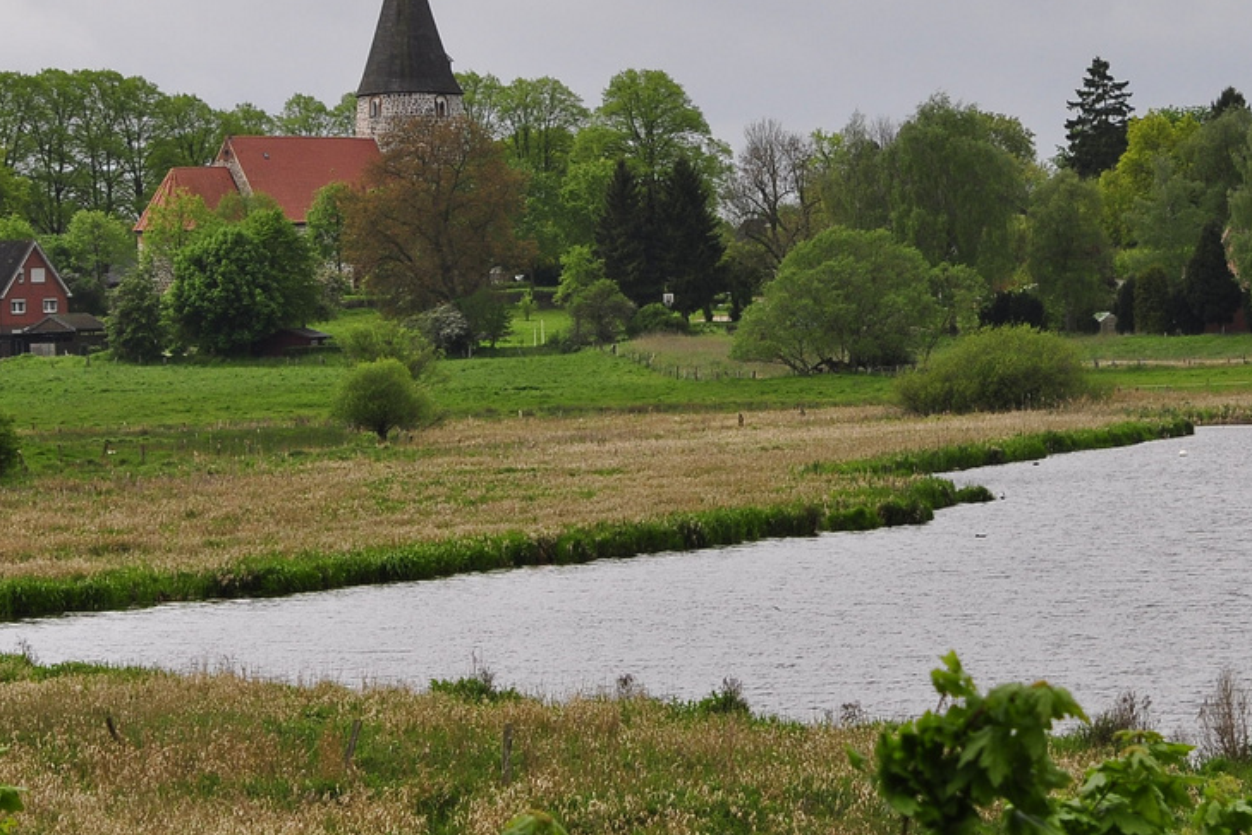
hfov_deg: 12.3
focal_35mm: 167
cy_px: 313
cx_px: 926
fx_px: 5807
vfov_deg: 8.2
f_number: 8
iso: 250
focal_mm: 50
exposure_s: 1/1000
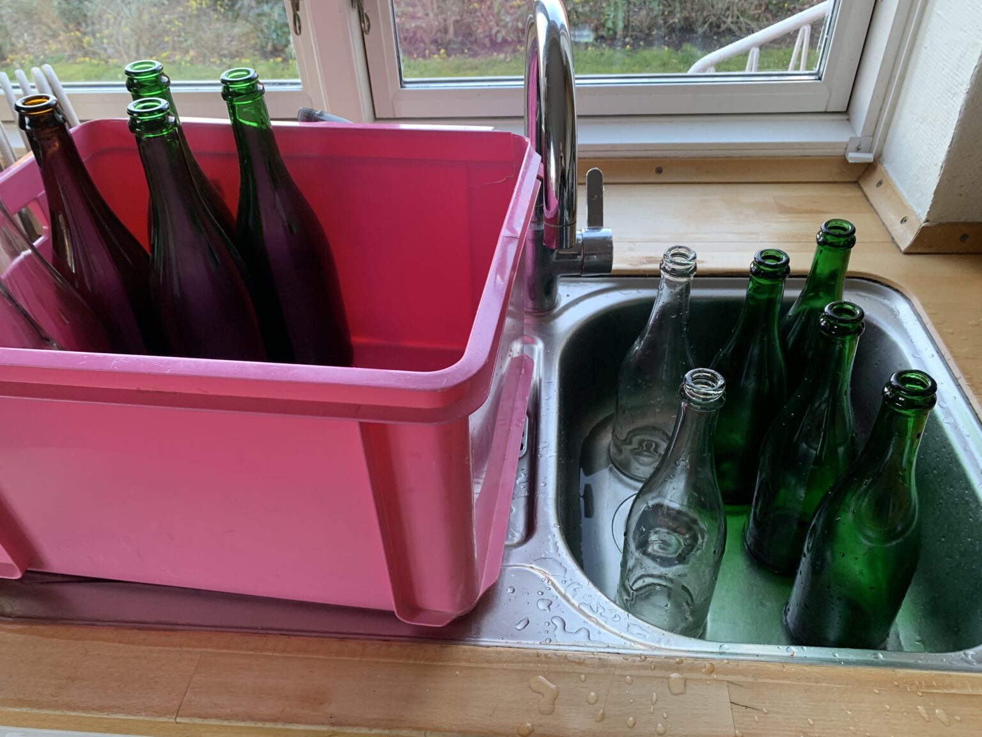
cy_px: 368
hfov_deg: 67.3
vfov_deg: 53.1
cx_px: 491
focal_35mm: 26
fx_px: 738
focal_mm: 4.25
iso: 100
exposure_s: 1/60
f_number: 1.8
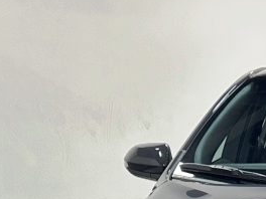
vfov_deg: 14.3
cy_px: 340
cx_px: 365
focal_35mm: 93
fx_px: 715
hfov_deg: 19.2
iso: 320
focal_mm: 6.86
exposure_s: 1/60
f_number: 1.78
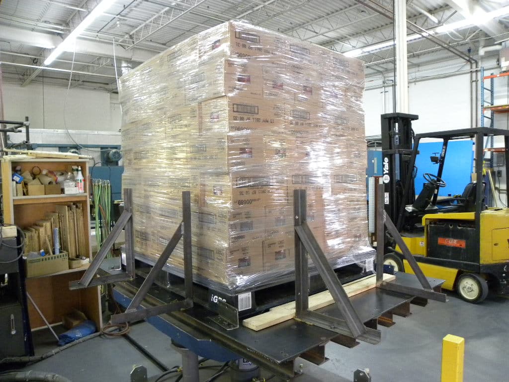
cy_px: 191
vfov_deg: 53.1
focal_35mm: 26
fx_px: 382
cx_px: 254
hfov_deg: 67.3
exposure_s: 1/22.1
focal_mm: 4.6
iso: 400
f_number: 2.8
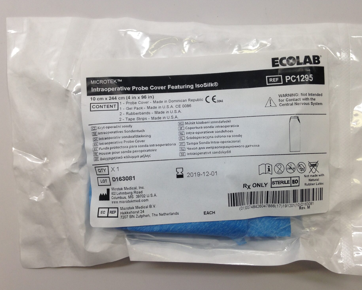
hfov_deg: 50.3
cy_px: 150
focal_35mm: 36
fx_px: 386
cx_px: 190
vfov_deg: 41.2
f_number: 2.4
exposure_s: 1/60
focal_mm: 4.12
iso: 50
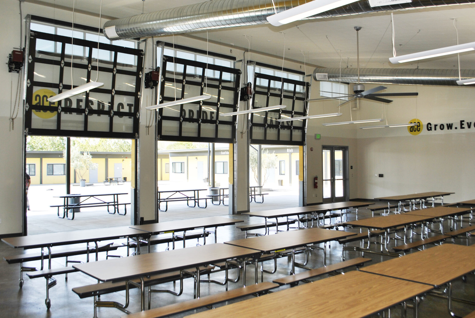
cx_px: 240
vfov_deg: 42.4
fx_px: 410
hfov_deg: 60.2
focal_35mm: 31
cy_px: 144
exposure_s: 1/200
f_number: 4
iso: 100
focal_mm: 18
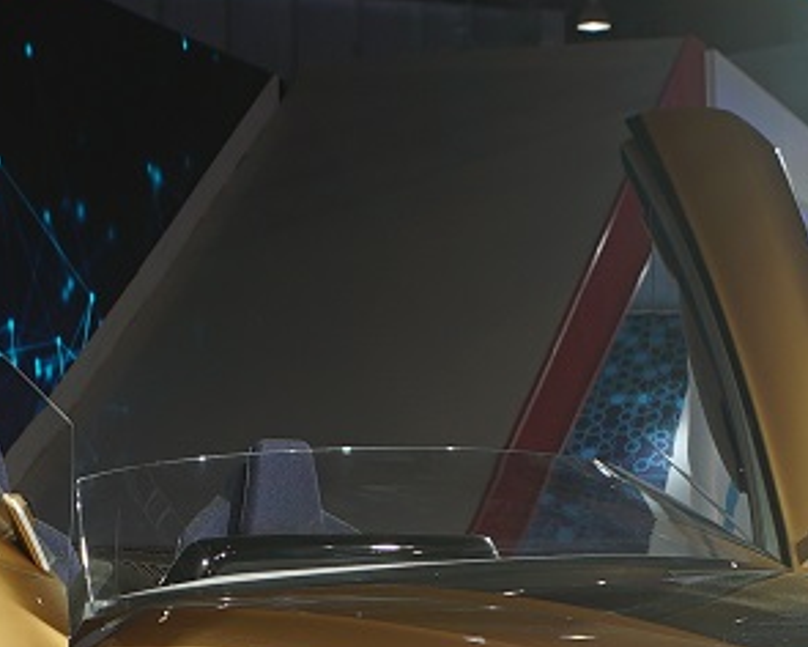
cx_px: 403
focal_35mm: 103
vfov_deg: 14.7
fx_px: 2463
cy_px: 622
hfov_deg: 18.6
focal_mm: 24
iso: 125
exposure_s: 1/50
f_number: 5.6
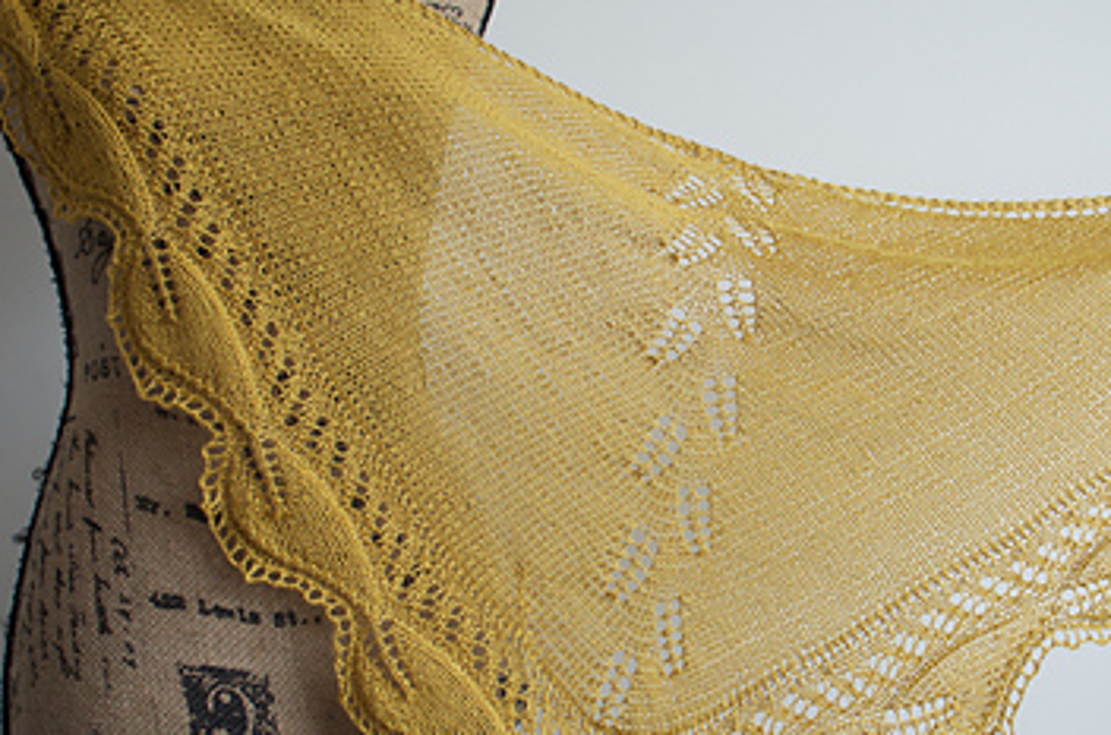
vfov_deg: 21.1
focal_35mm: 64
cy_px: 475
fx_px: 1971
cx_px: 666
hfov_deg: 31.4
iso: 500
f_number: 3.2
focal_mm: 30
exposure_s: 1/100
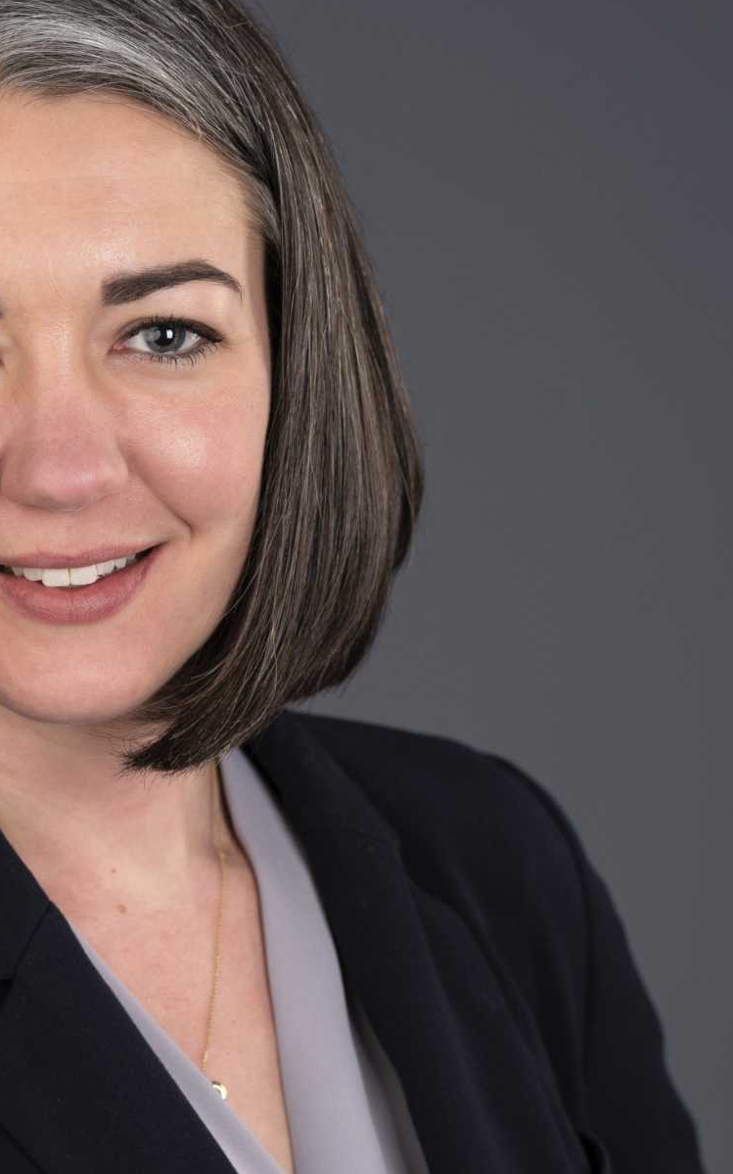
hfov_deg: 6.5
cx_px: 92
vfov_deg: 10.4
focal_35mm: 202
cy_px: 770
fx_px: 6459
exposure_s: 1/125
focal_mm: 116
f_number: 6.3
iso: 160
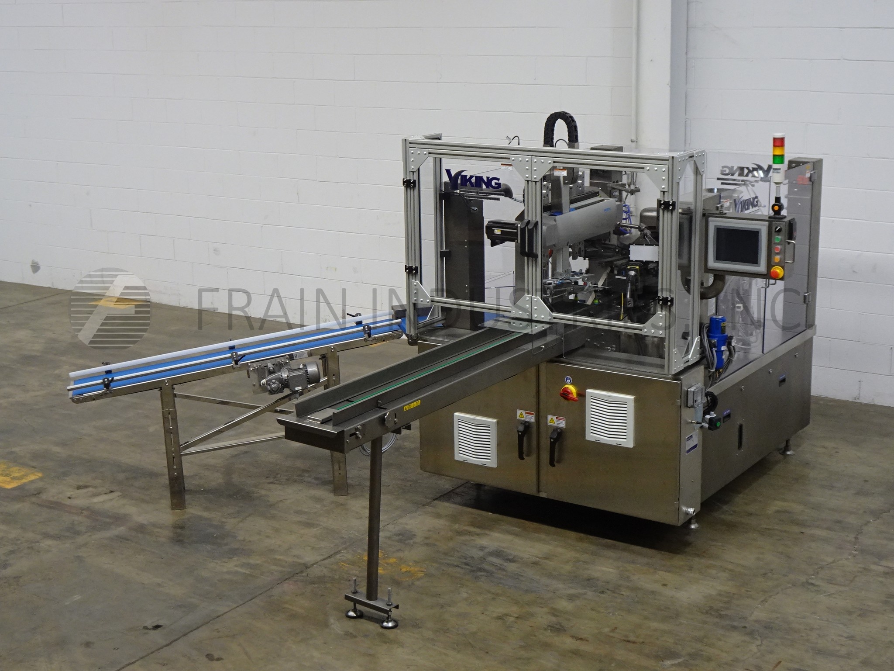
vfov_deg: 26.1
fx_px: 1446
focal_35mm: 56
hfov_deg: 34.3
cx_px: 447
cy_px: 336
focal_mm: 8.94
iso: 400
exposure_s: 1/60
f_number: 4.5
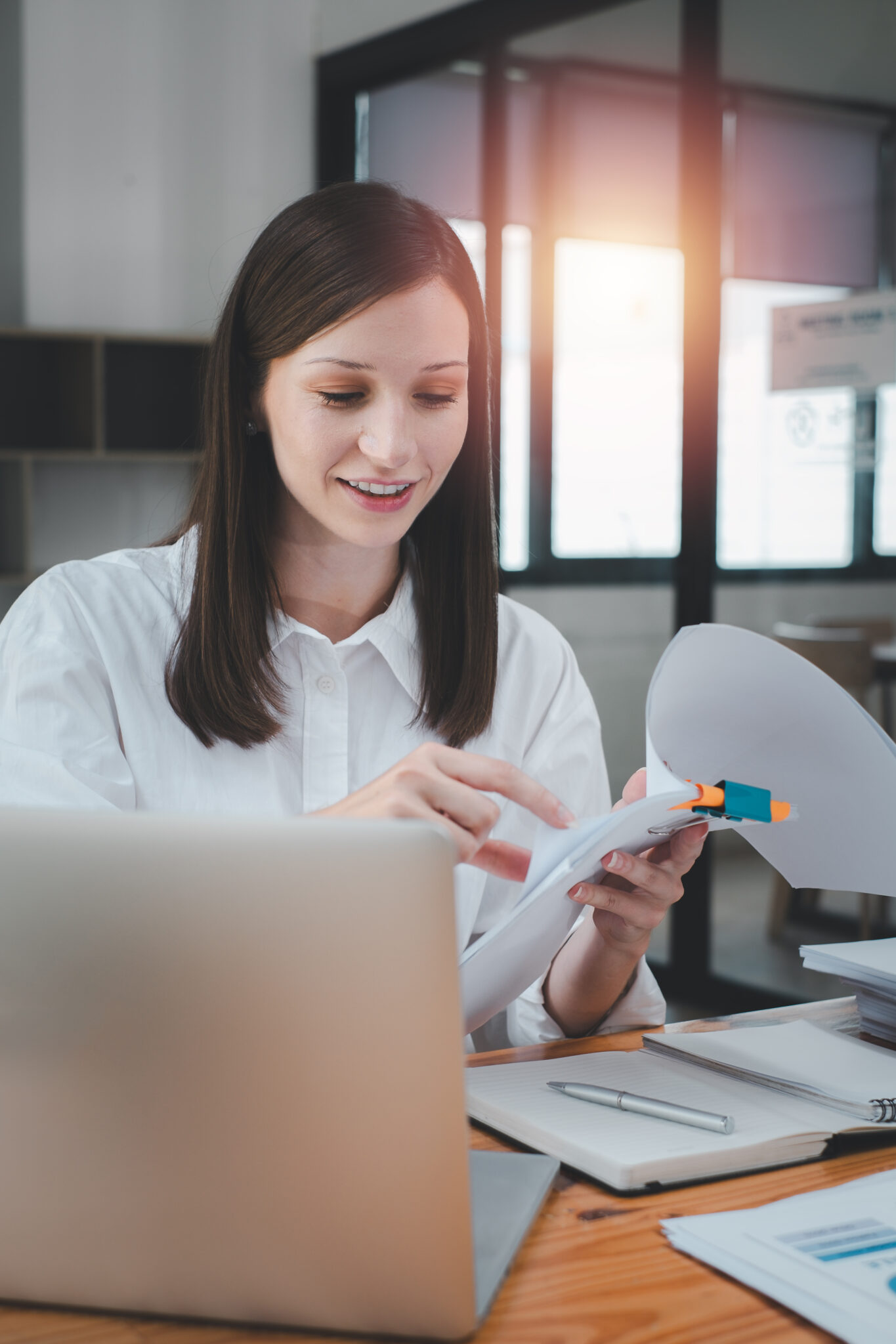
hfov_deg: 25.5
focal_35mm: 53
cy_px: 672
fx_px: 1979
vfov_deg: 37.5
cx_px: 448
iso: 200
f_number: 2.8
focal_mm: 35
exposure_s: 1/140
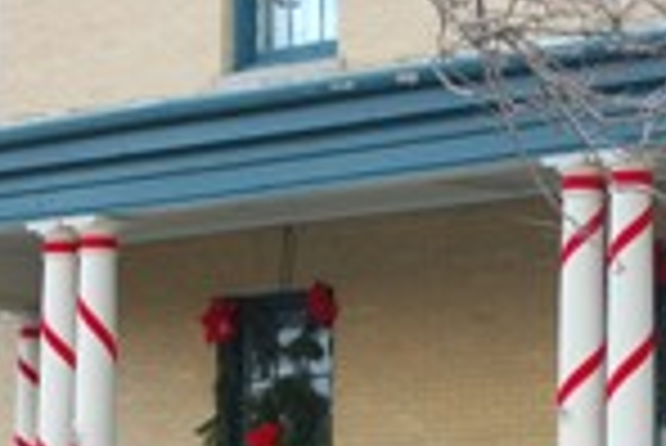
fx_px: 4620
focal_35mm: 250
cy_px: 293
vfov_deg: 5.5
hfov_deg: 8.2
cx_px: 598
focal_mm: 55
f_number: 5.6
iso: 360
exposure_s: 1/125
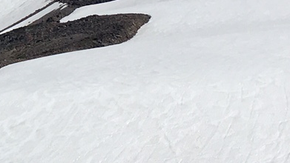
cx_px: -232
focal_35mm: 163
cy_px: -70
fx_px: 1253
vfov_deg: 7.3
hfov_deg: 12.1
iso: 25
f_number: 2.2
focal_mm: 4.15
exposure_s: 1/6410
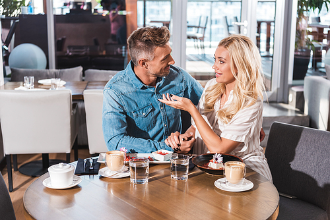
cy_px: 110
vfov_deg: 27.0
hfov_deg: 39.6
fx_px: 459
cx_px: 165
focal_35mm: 50
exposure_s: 1/200
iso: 320
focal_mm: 50
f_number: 3.5
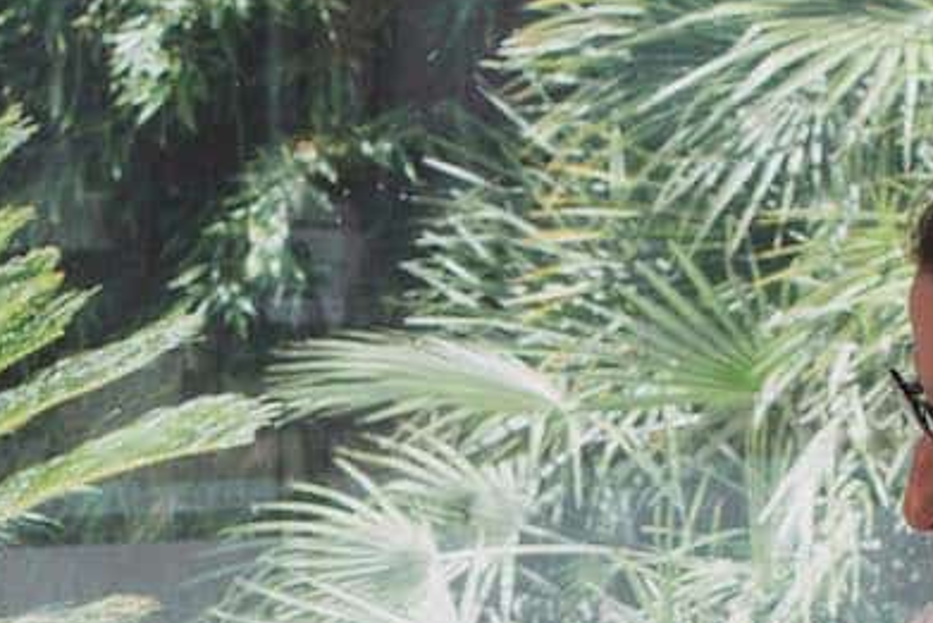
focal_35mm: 175
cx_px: 279
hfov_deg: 11.7
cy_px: 739
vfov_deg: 7.8
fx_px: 4528
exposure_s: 1/125
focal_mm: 35
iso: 100
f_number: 5.6
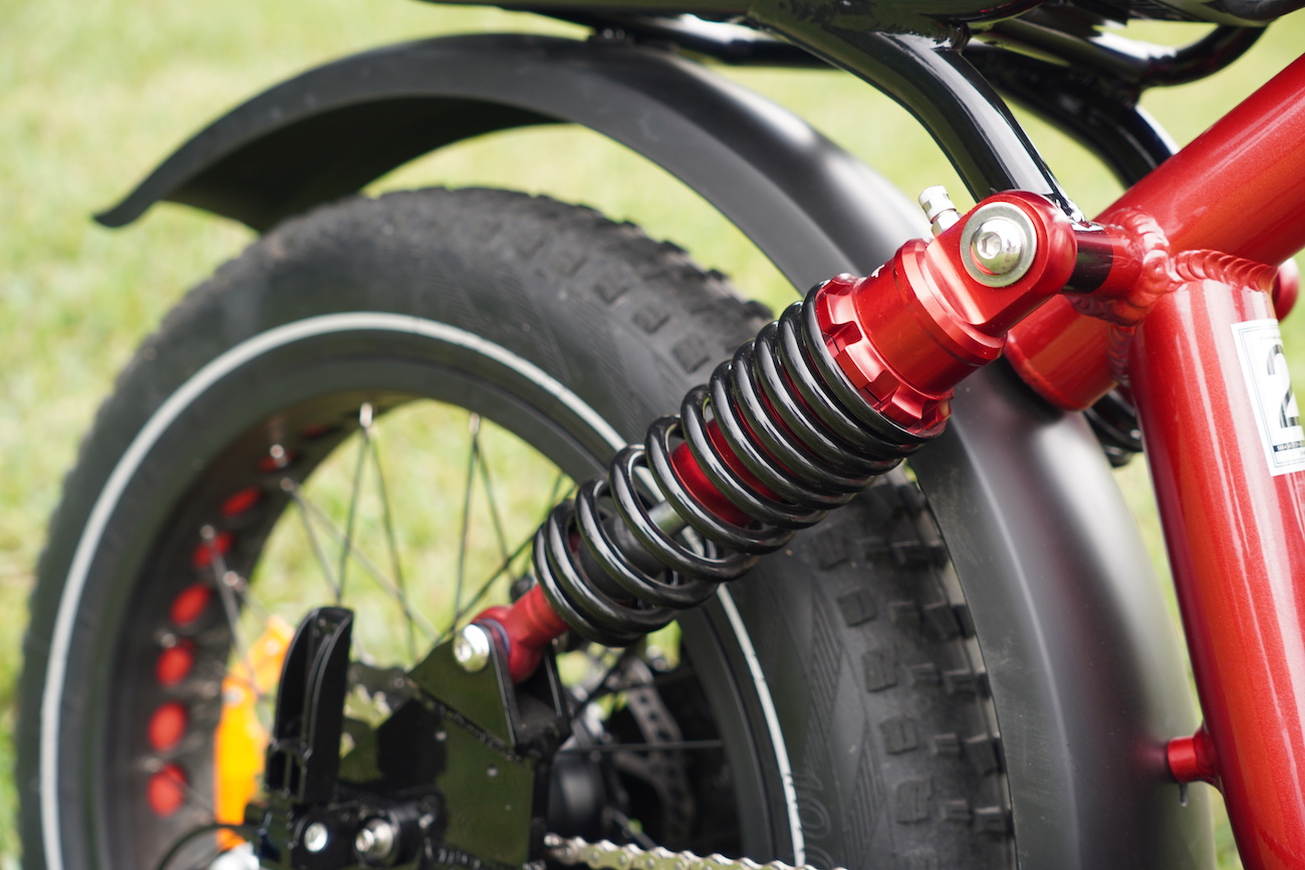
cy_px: 435
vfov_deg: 26.5
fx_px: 1849
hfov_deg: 38.9
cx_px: 652
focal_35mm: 51
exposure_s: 1/60
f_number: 2.8
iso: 100
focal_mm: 34
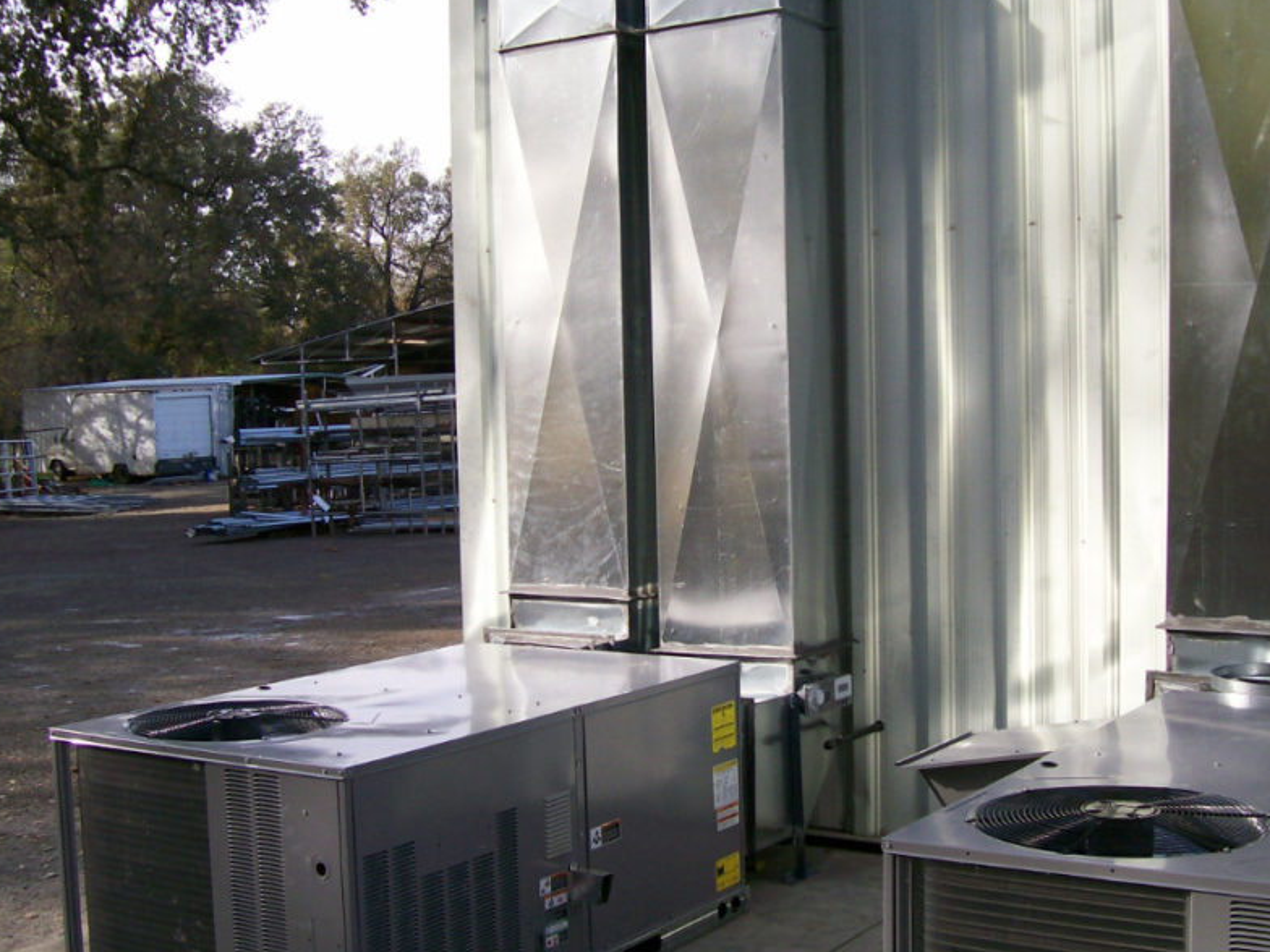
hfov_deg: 40.4
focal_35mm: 47
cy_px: 525
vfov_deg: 30.9
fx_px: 1724
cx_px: 674
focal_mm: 6
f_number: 2.7
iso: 80
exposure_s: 1/587
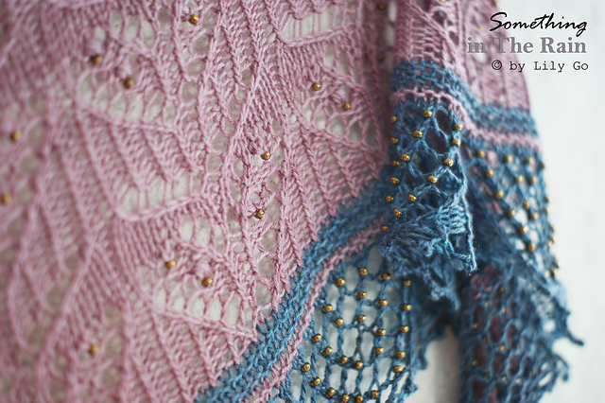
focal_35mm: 75
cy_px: 202
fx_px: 1260
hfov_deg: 27.0
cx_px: 302
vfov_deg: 18.2
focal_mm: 50
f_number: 2
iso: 160
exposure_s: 1/80
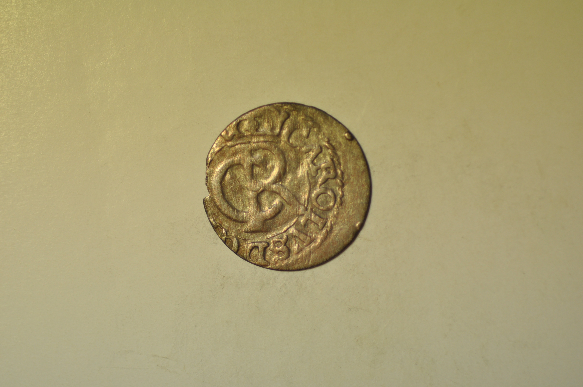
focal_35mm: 90
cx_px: 292
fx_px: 1456
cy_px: 194
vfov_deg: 15.2
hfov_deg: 22.6
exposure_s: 1/320
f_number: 4.5
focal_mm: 60
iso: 400
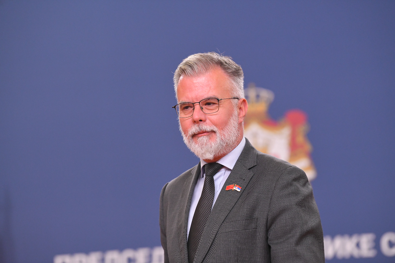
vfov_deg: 8.6
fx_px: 1755
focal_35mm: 160
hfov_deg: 12.8
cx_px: 198
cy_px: 132
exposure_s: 1/320
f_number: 4
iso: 3200
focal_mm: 160
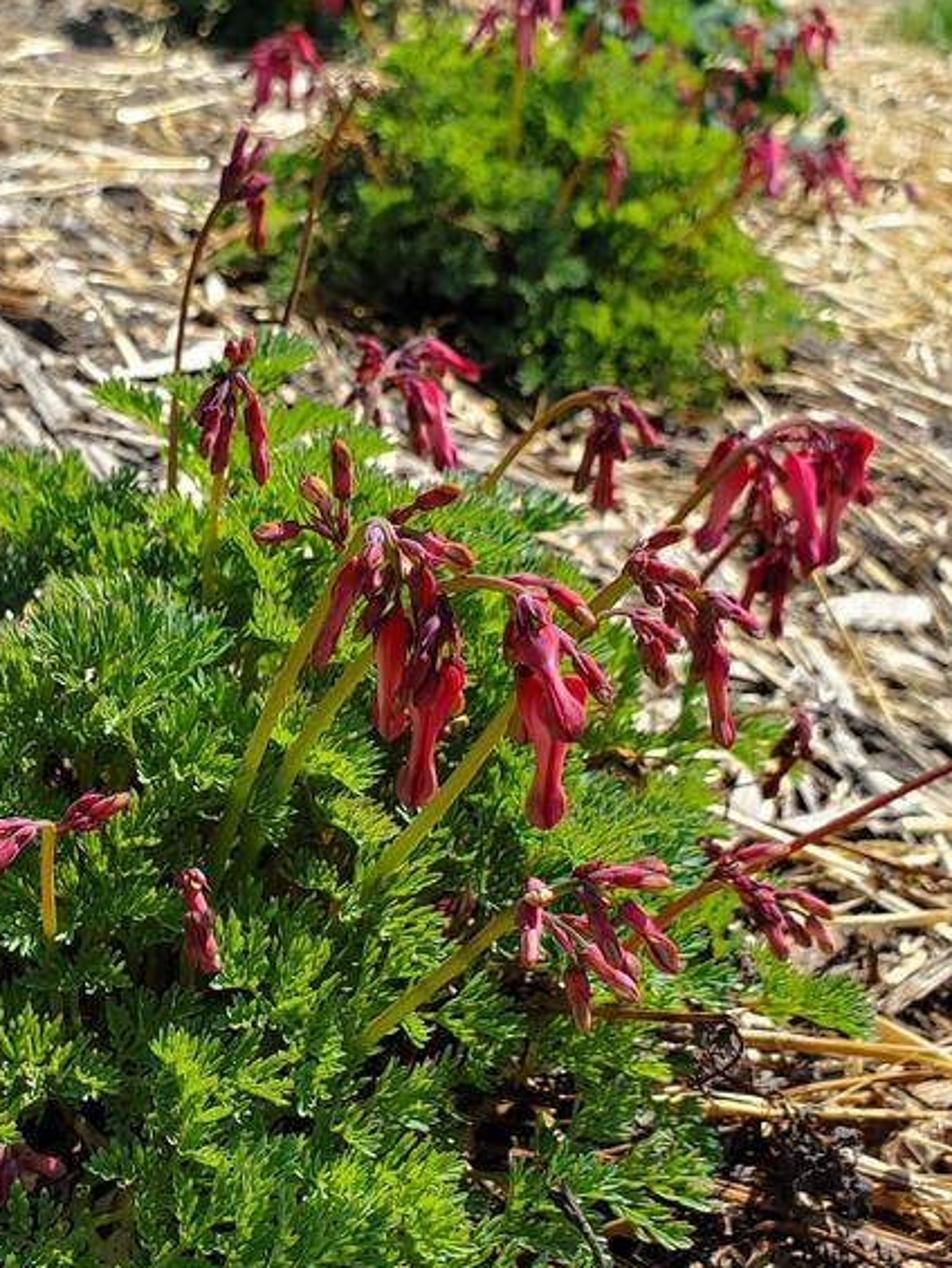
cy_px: 725
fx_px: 1686
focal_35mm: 46
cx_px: 198
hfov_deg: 30.8
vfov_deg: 41.1
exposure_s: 1/770
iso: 50
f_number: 2.4
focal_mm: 4.3
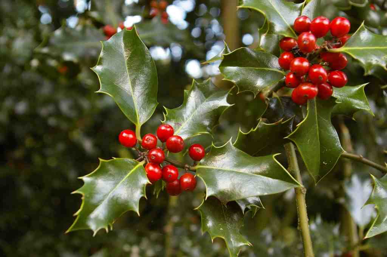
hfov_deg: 40.0
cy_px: 128
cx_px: 194
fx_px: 532
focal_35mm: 50
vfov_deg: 27.2
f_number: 5.6
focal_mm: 33
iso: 800
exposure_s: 1/60
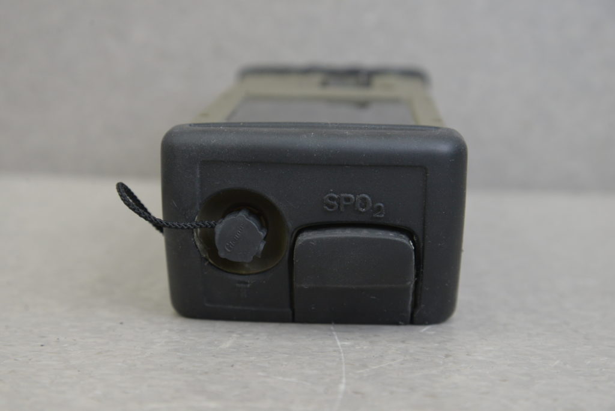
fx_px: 1453
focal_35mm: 85
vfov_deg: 16.1
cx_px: 308
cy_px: 206
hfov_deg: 23.9
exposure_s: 1/125
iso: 1600
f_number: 7.1
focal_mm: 85
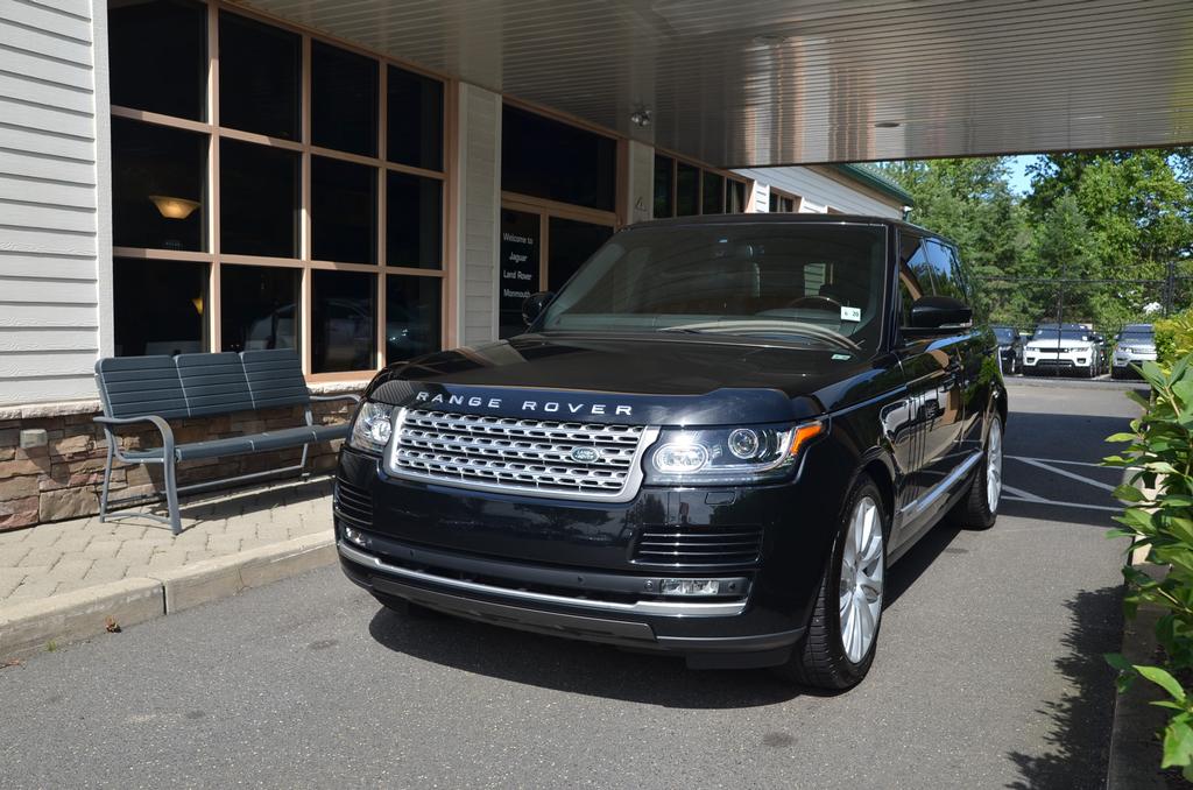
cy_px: 395
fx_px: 1091
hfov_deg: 57.3
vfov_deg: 39.8
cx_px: 596
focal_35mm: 33
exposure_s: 1/160
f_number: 6.3
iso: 100
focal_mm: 22
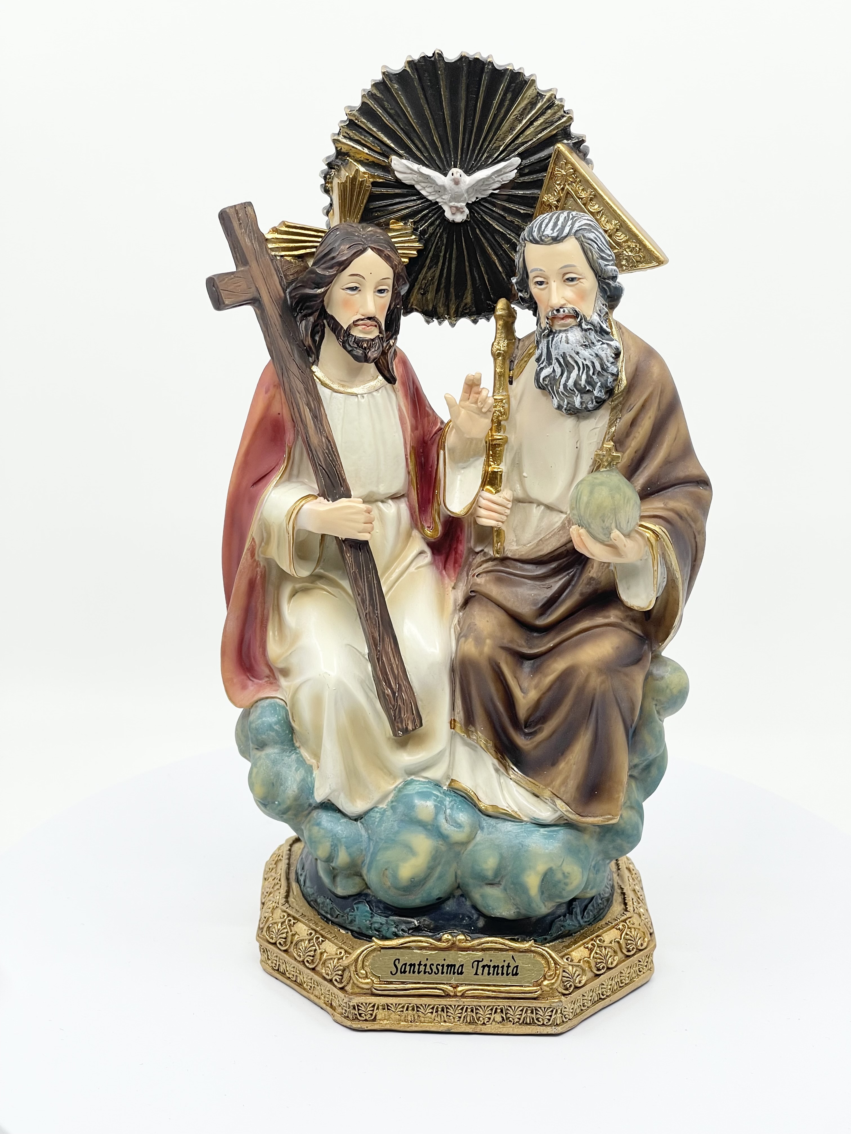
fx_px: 2098
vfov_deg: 30.3
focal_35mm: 64
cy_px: 567
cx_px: 426
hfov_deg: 22.9
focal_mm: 7.5
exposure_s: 1/130
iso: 20
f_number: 2.2
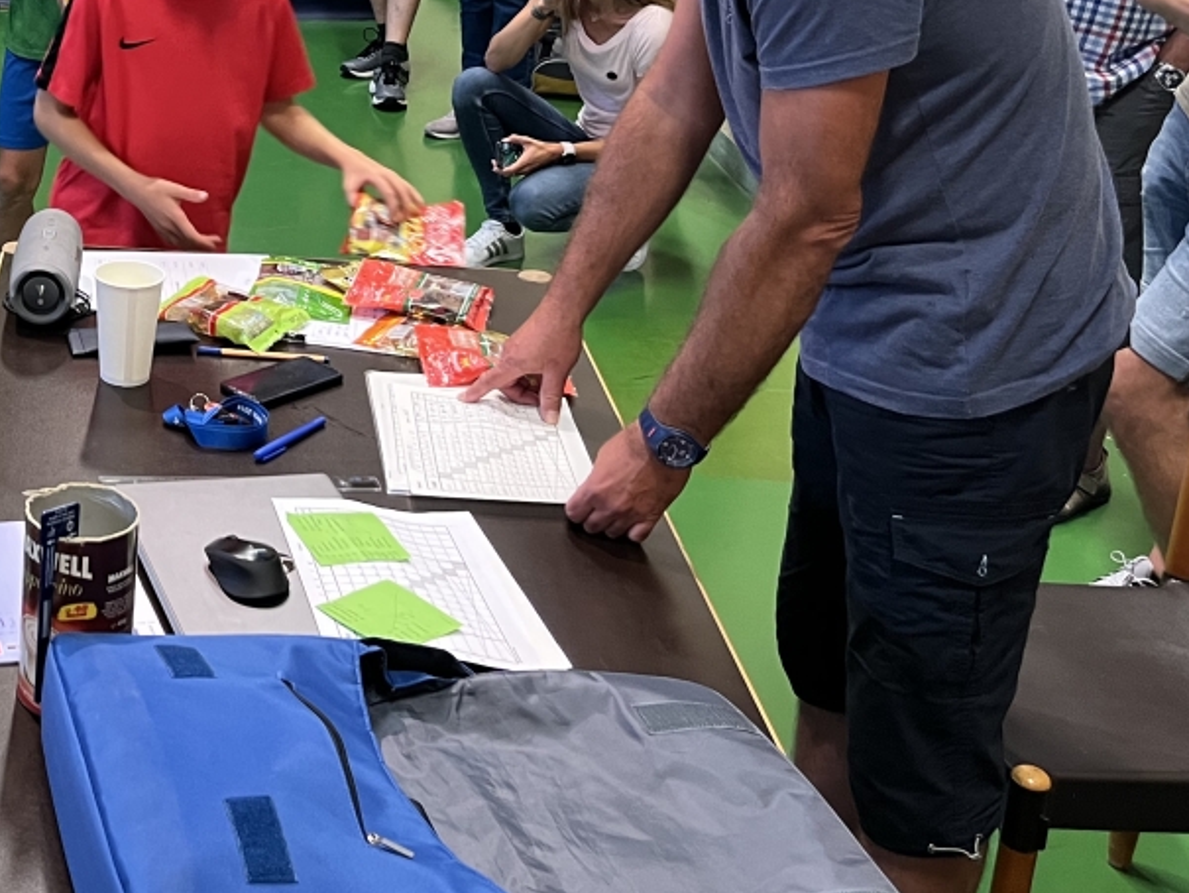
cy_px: 45
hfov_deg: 32.6
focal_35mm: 55
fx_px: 1890
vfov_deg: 25.5
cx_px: 49
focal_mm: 5.1
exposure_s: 1/50
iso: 250
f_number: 1.6
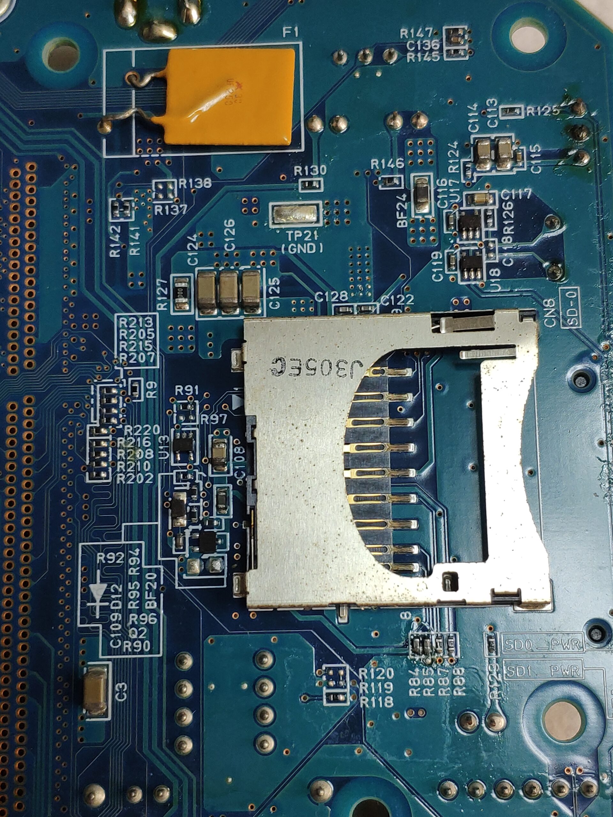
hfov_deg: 63.4
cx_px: 306
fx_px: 496
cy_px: 408
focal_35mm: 21
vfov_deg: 79.0
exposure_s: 1/100
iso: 155
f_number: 1.8
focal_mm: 4.22
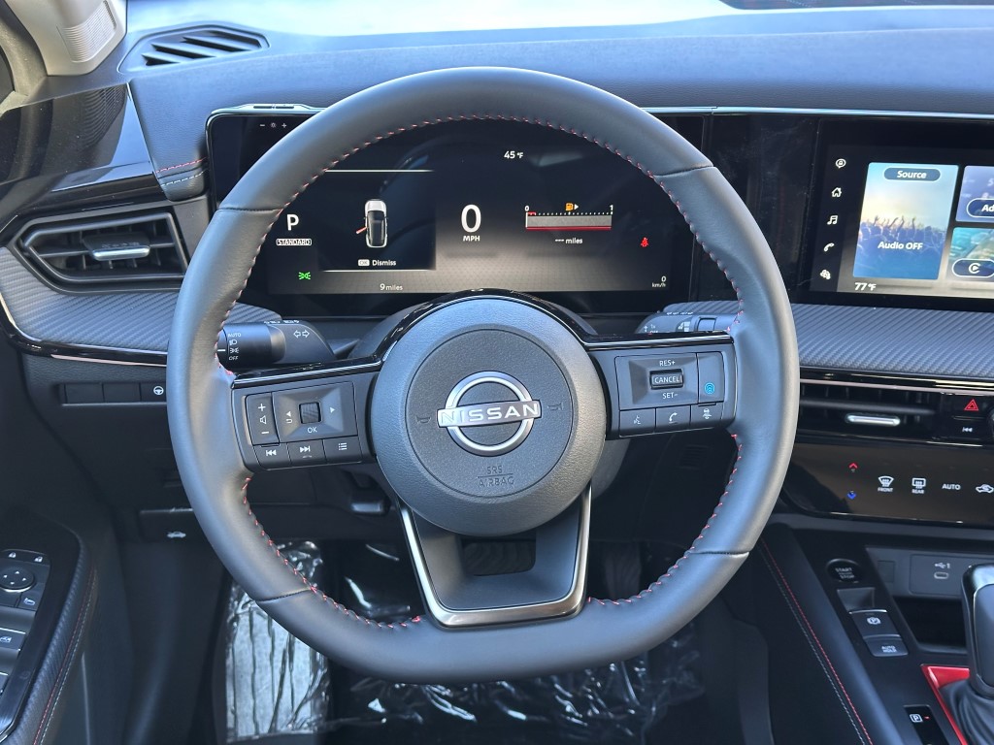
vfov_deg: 30.3
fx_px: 1378
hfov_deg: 39.7
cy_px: 372
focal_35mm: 48
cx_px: 497
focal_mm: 6.86
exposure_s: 1/60
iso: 125
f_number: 1.78
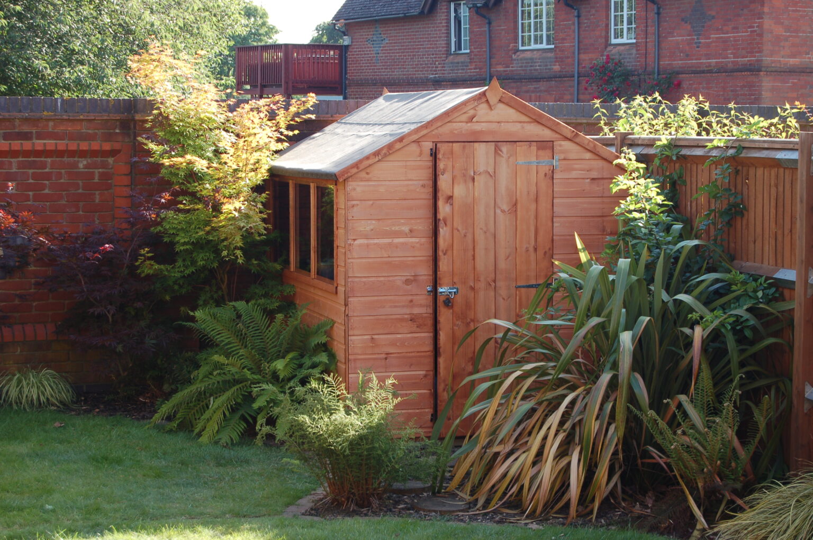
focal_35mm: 82
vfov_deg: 16.5
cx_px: 406
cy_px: 270
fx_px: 1861
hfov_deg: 24.6
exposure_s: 1/60
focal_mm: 55
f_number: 8
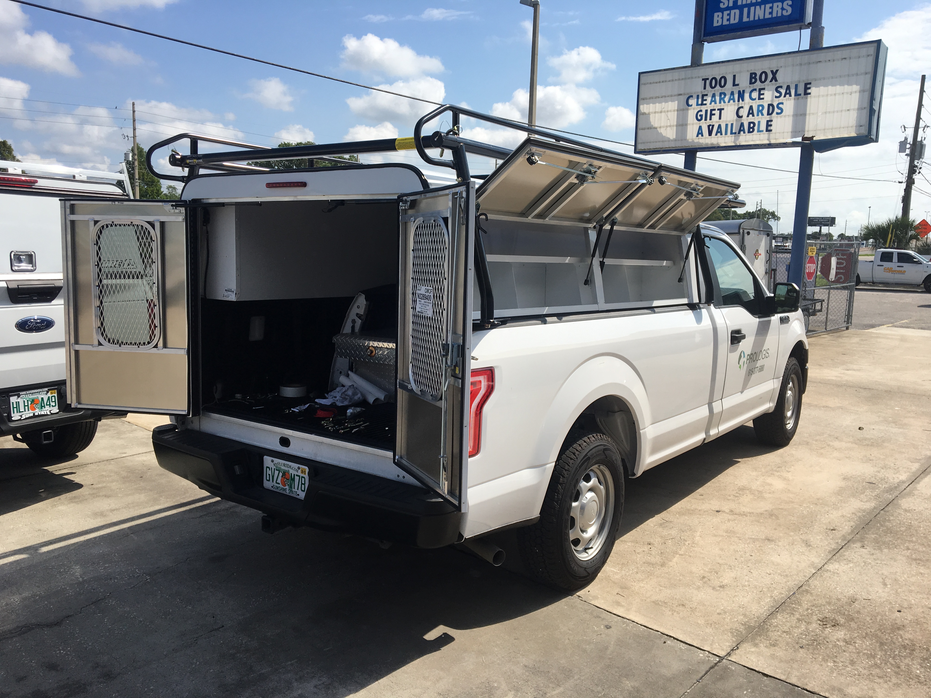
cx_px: 466
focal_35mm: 29
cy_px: 349
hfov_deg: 61.7
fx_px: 780
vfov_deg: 48.2
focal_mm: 4.15
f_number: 2.2
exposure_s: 1/1876
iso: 25
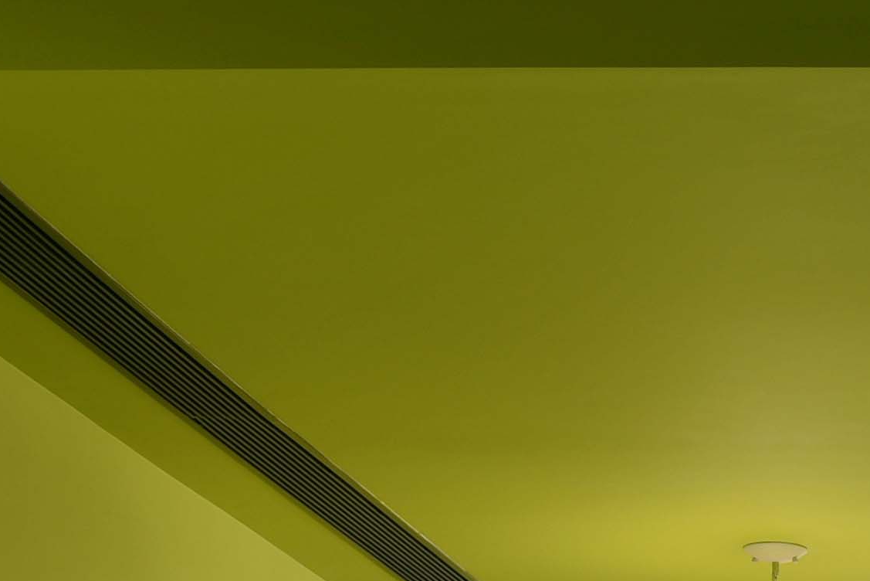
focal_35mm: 111
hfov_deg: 17.2
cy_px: 1155
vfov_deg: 11.2
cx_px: 1176
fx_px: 2683
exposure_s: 1/2.5
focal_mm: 17
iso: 31
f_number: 7.1
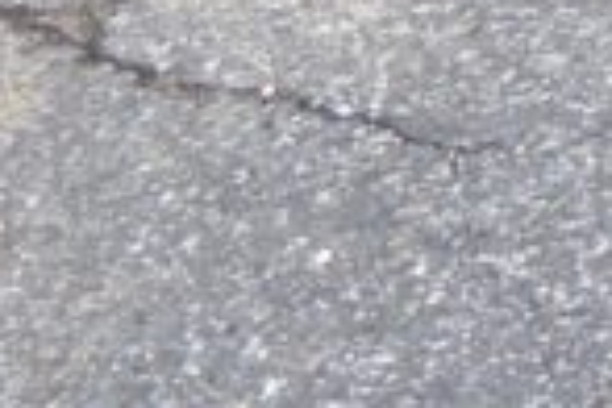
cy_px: -1187
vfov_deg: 6.5
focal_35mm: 174
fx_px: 2958
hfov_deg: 9.8
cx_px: 1653
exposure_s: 1/160
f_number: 3.3
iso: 80
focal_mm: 4.3
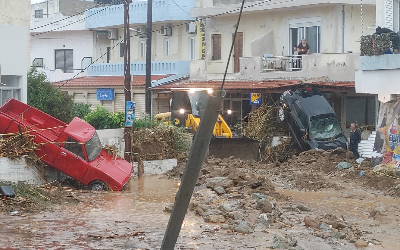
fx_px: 1123
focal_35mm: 103
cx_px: 192
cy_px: 152
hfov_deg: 20.2
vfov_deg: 12.7
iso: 50
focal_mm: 5.58
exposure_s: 1/50
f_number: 1.8
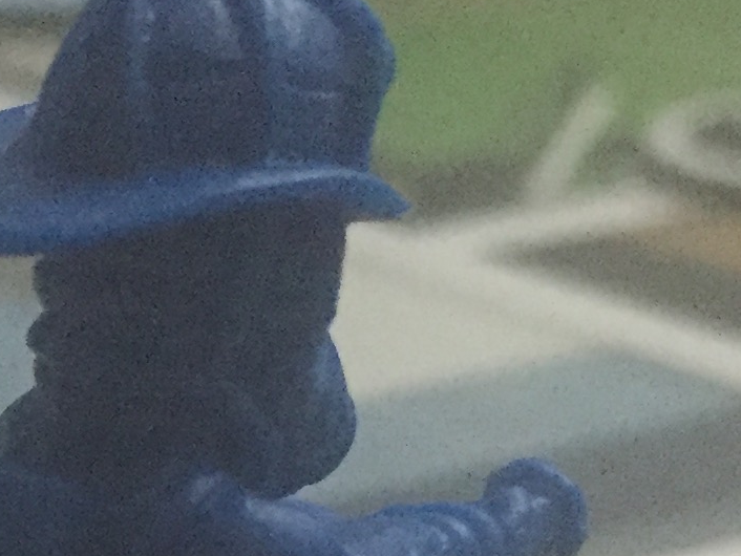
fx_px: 2869
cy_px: 1071
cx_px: -232
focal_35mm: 134
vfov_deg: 10.3
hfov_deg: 14.1
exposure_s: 1/17
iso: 500
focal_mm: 4.15
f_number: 2.2
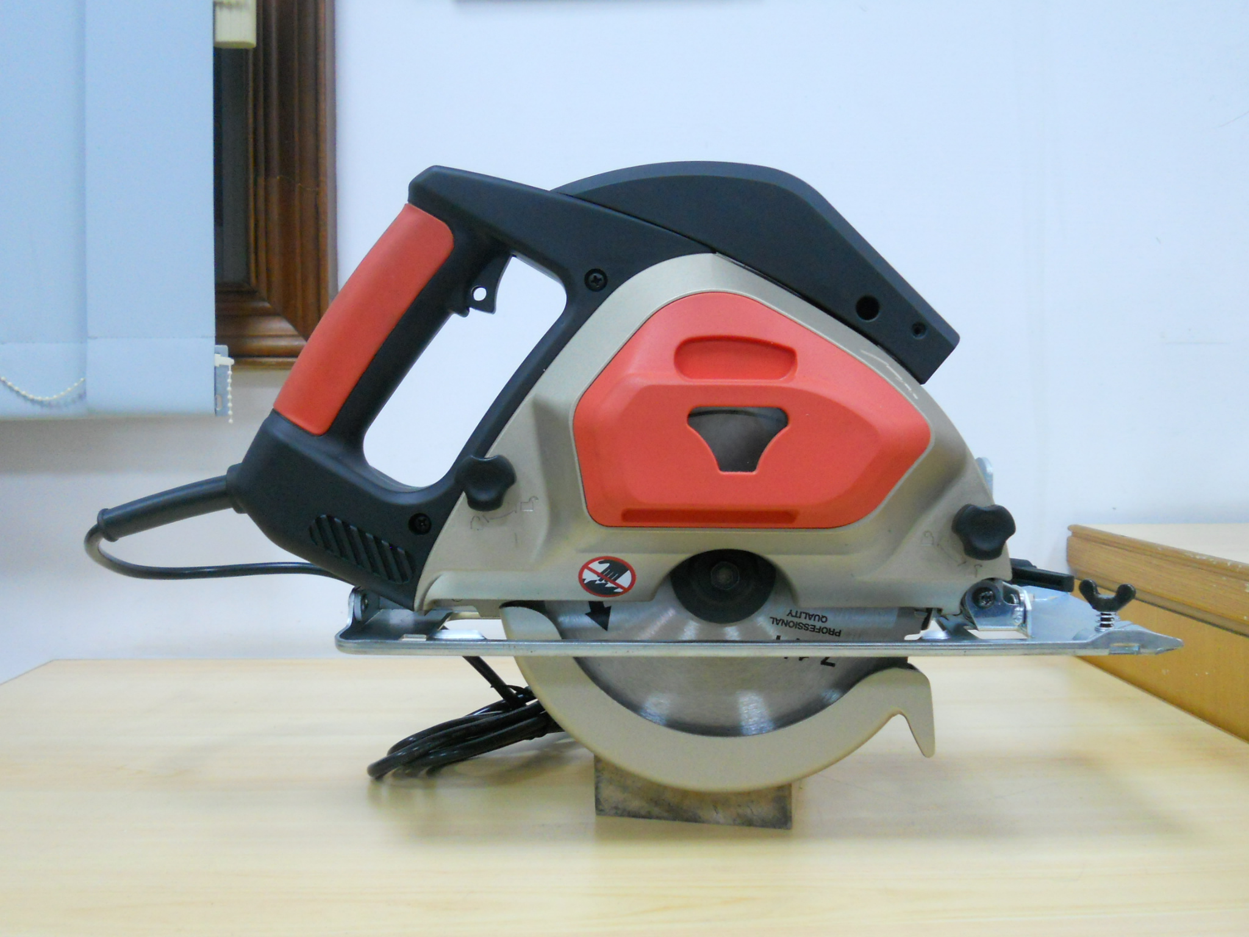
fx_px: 1155
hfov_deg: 56.8
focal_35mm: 32
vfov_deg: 44.2
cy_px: 468
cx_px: 624
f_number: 3.5
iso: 400
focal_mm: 5.8
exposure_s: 1/25
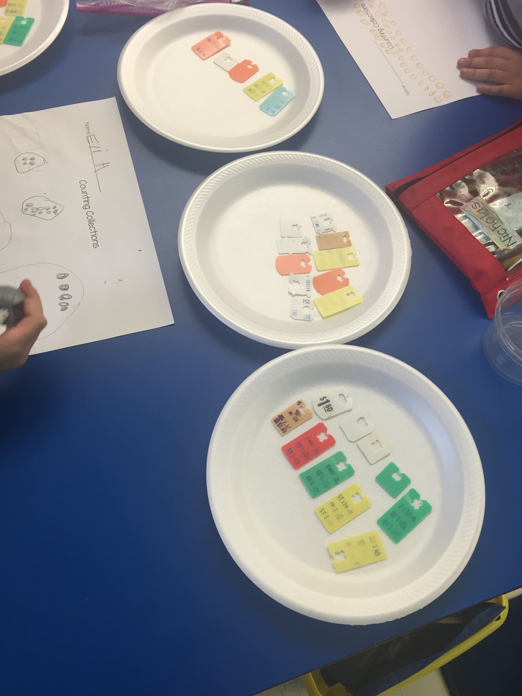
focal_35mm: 30
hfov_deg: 46.8
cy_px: 341
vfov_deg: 60.0
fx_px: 603
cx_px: 270
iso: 64
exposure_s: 1/30
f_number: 2.2
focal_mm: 4.15
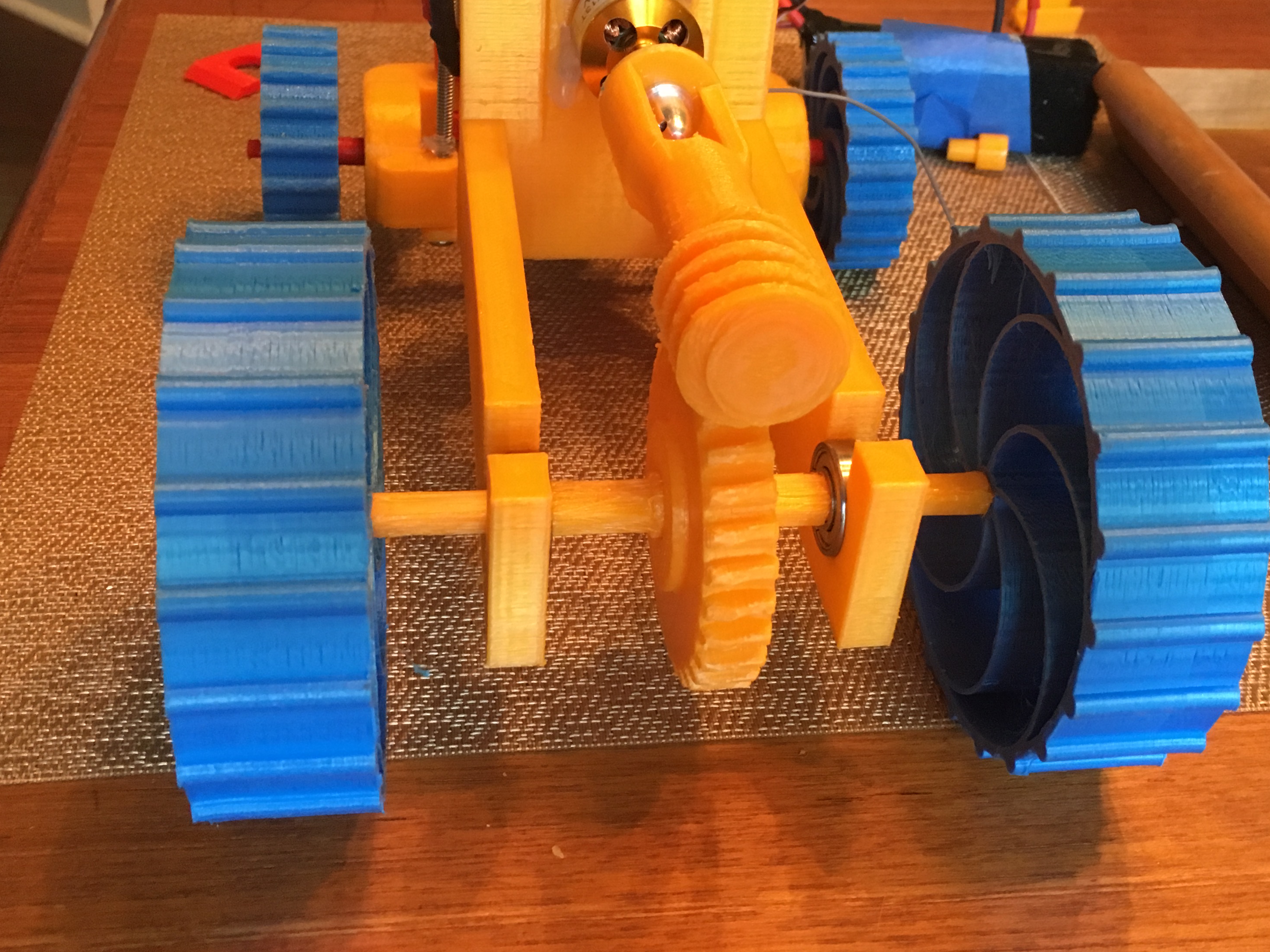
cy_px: 407
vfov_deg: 35.9
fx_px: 1467
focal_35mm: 40
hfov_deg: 46.8
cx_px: 666
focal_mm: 4.15
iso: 200
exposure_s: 1/30
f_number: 2.2
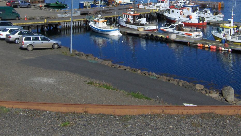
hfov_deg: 33.3
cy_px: -3
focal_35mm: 63
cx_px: 116
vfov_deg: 18.6
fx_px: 403
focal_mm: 7.5
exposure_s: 1/617
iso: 100
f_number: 6.9
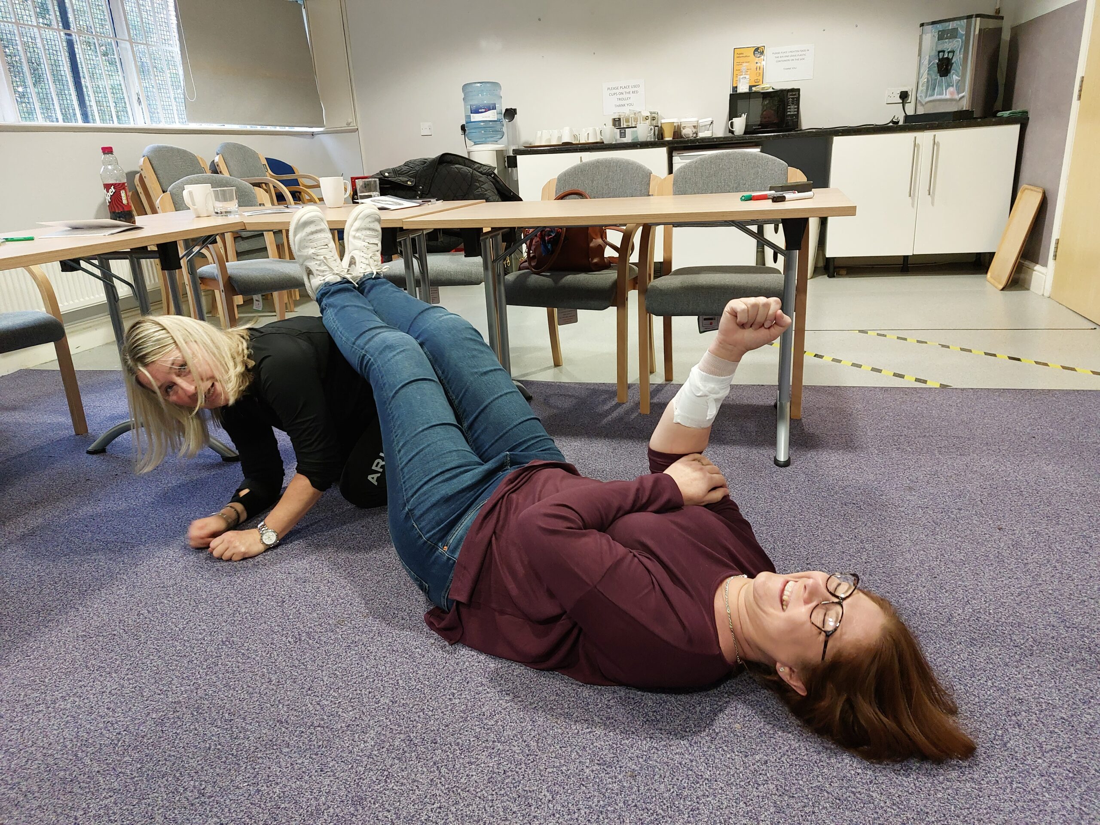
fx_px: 794
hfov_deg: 69.4
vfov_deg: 54.9
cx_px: 550
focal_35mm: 25
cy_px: 412
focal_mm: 5.23
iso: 320
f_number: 1.8
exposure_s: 1/50
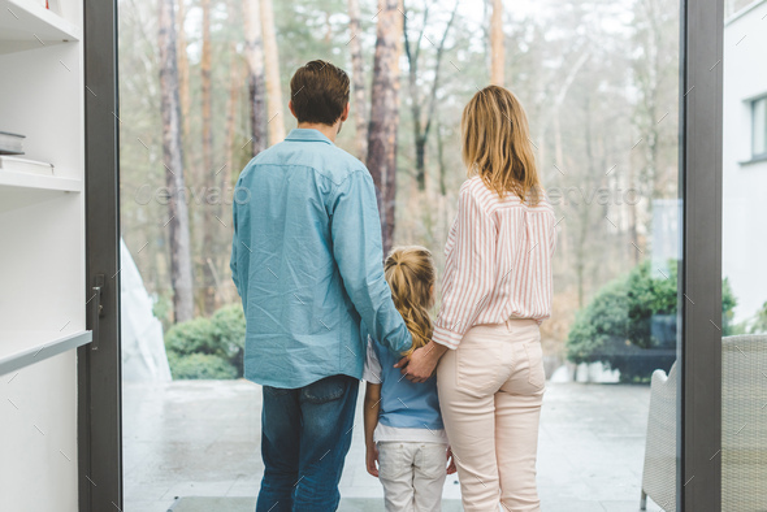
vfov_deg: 27.0
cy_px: 256
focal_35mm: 50
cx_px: 384
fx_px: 1066
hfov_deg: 39.6
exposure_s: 1/125
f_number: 2.8
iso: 500
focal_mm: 50
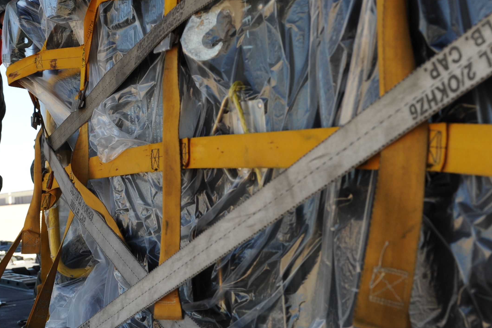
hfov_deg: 32.3
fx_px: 847
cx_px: 208
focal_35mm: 62
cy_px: 117
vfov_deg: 21.8
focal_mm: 31
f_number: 6.3
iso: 320
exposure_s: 1/320
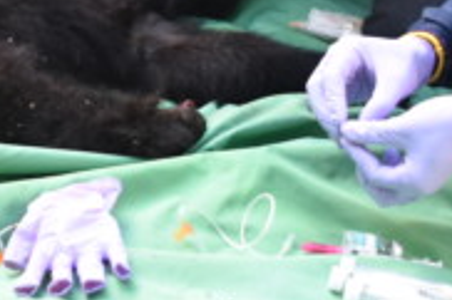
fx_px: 1733
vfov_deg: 9.6
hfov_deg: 14.8
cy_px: -182
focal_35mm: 138
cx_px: 156
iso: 800
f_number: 4.5
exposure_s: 1/80
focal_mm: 21
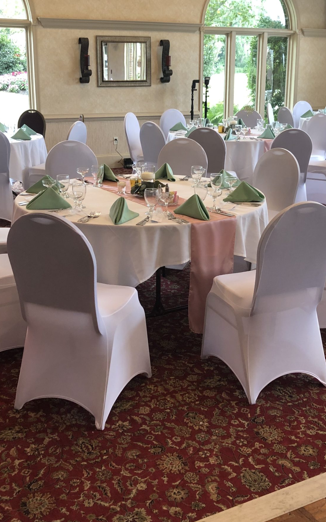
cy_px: 241
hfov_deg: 29.8
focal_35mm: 43
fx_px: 611
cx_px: 172
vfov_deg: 46.2
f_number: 1.8
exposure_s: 1/30
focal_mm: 3.99
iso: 32
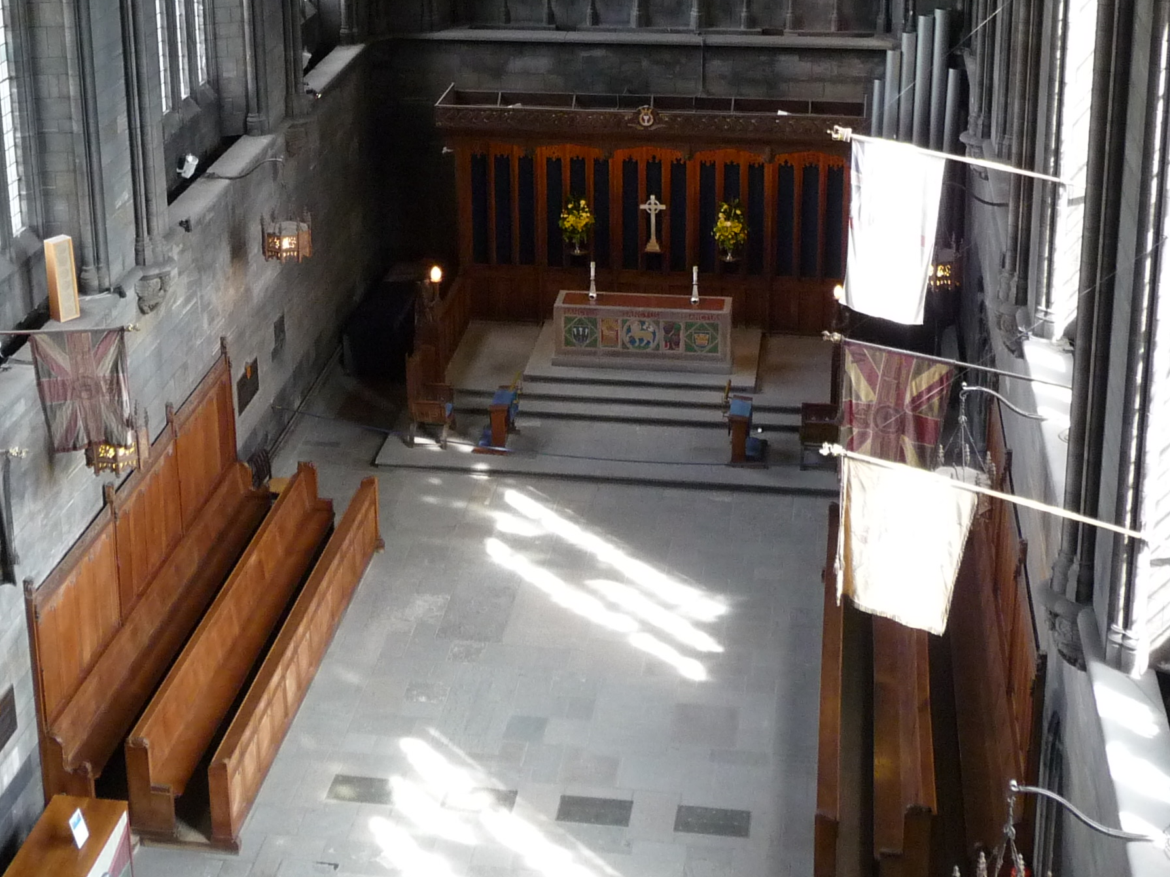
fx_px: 1960
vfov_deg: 24.8
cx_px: 460
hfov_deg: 33.1
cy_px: 158
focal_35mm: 58
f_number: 3.4
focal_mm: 5
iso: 250
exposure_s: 1/30
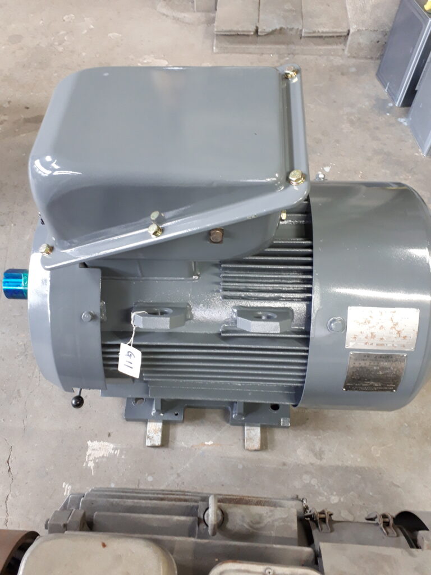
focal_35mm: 27
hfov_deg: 51.4
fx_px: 448
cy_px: 288
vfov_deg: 65.3
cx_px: 216
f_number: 1.9
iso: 200
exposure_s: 1/25
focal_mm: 3.6
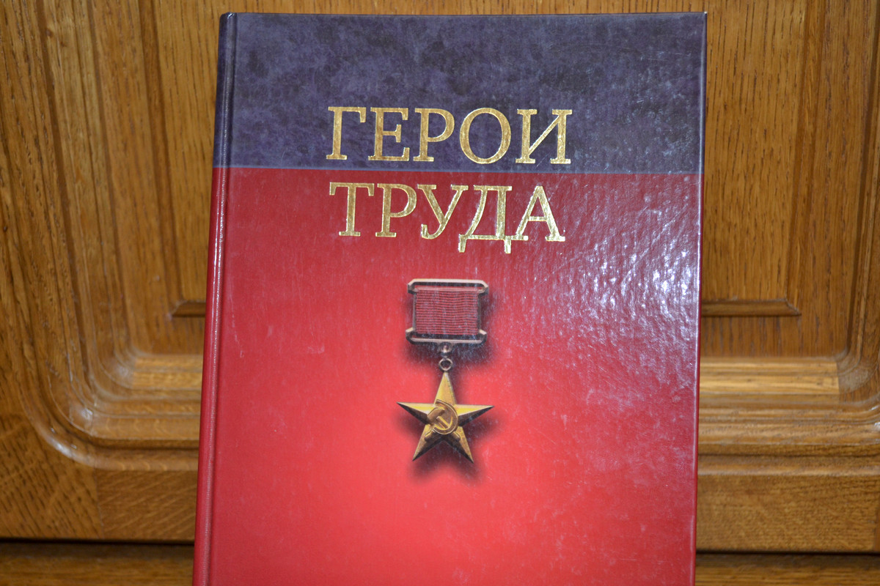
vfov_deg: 28.1
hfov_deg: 41.1
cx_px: 440
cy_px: 293
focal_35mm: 48
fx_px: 1173
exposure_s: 1/30
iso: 560
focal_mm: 32
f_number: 4.8
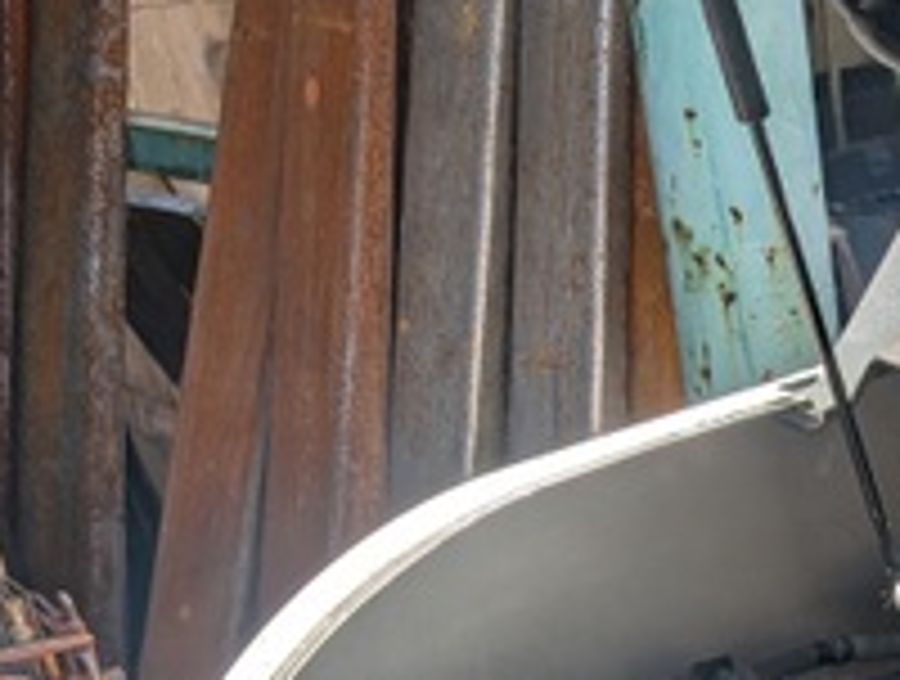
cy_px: 1313
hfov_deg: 18.2
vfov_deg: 13.5
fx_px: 2502
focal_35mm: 96
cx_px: 1332
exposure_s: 1/579
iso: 24
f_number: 1.68
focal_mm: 6.9
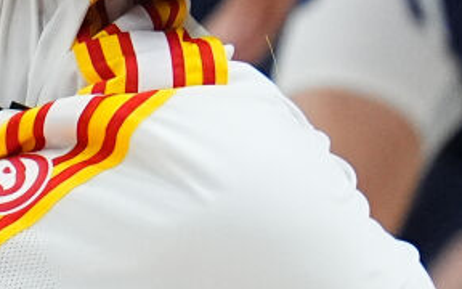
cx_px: -347
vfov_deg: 0.5
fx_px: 31389
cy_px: -346
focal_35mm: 2493
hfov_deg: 0.8
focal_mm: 400
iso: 5000
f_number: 3.2
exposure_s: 1/2000
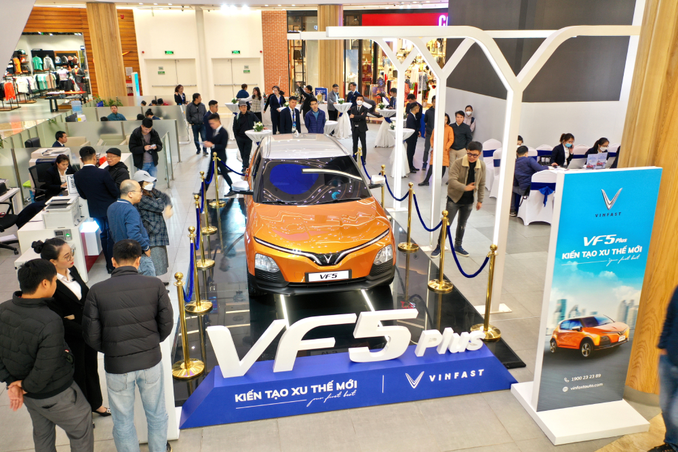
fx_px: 527
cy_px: 226
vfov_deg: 46.4
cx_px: 339
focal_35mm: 28
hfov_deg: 65.5
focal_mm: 10.26
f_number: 2.8
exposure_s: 1/20
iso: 100
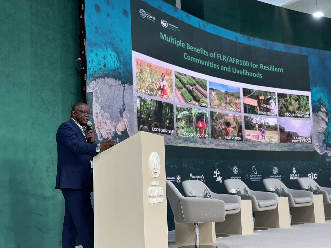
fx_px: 459
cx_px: 166
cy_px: 124
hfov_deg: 39.7
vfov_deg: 30.3
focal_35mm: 48
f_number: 1.78
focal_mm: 6.86
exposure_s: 1/120
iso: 125
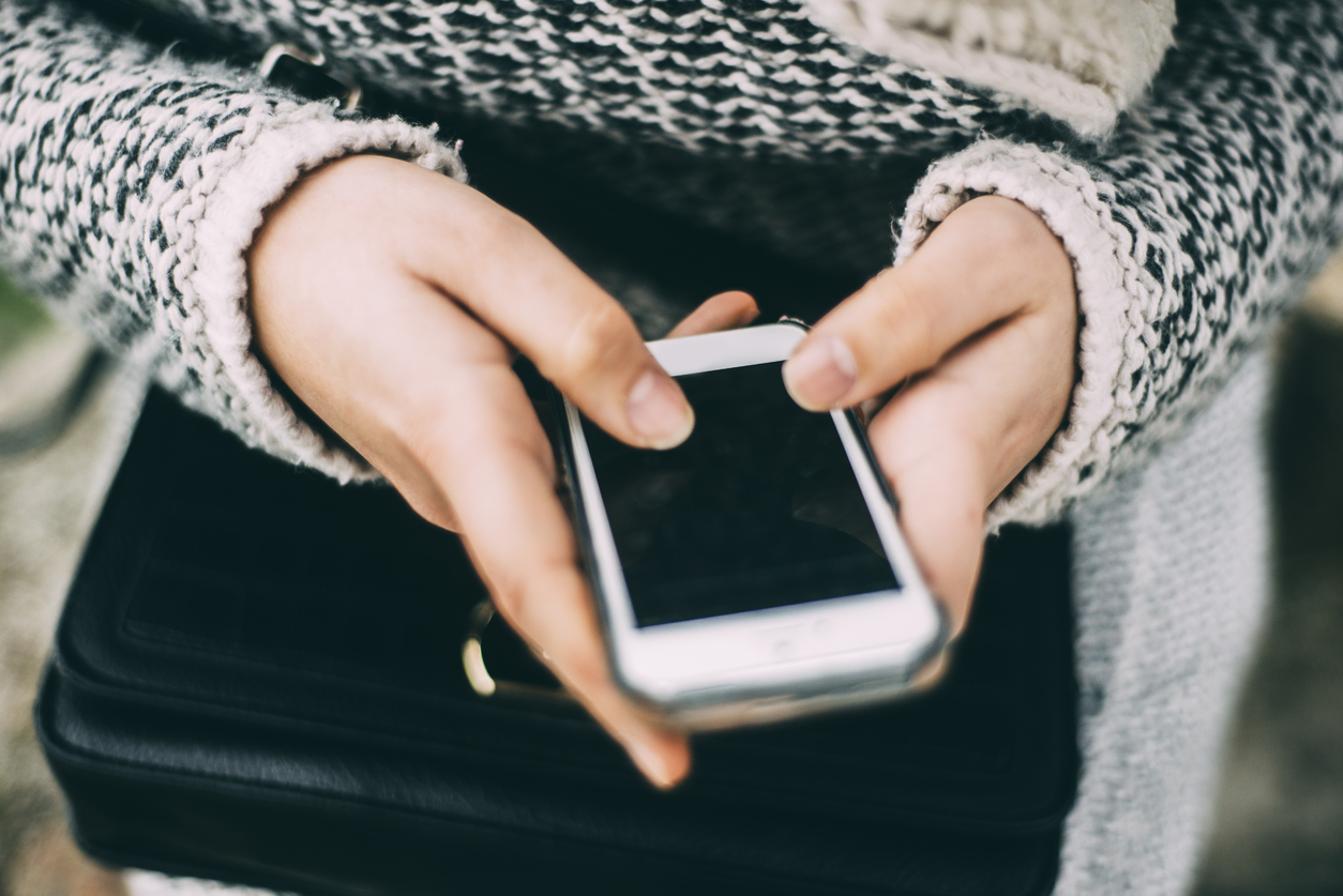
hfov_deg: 39.6
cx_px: 672
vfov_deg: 27.0
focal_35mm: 50
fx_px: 1866
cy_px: 448
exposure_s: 1/1600
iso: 100
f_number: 1.8
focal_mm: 50
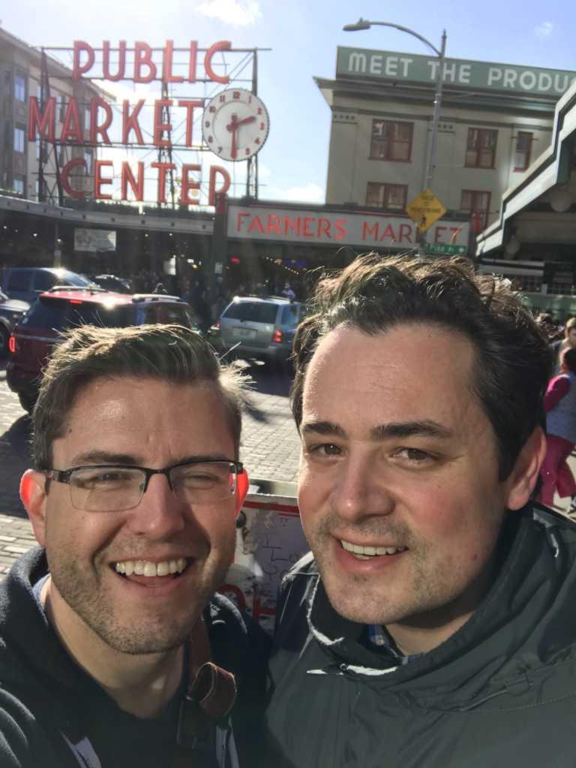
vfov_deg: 56.8
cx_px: 288
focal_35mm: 32
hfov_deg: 44.2
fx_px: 710
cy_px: 384
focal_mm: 2.87
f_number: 2.2
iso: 25
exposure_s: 1/537
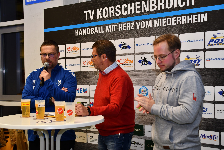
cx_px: 112
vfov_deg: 23.8
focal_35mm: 57
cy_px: 75
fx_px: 355
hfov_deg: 35.1
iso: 640
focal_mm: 38
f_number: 4.5
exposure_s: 1/60
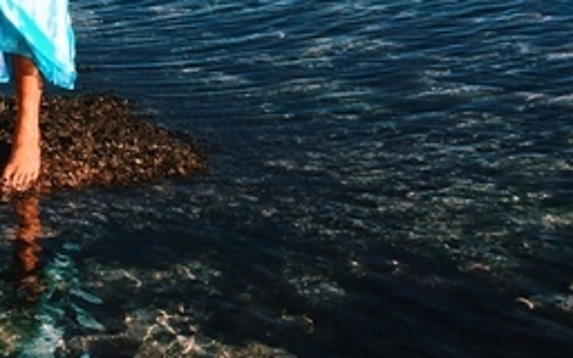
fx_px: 1936
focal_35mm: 124
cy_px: -244
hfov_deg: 16.5
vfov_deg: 10.1
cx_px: 4
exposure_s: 1/1953
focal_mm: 4.12
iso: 32
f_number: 2.2
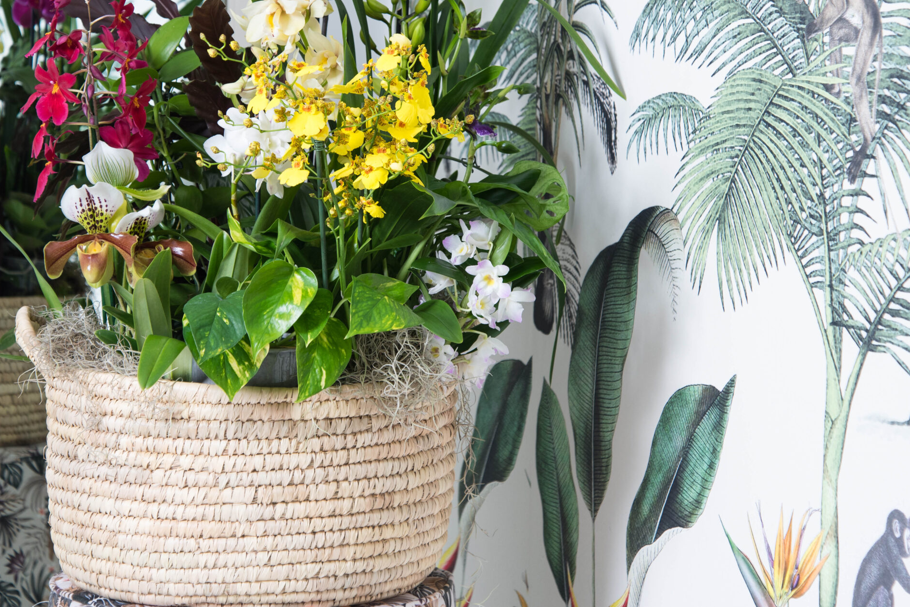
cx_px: 410
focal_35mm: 88
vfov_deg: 15.5
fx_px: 2225
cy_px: 197
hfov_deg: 23.1
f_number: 4.5
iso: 200
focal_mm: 65
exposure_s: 1/100
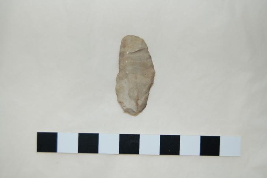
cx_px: 134
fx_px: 422
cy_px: 89
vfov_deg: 23.7
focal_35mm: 57
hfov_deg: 35.1
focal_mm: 38
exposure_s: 1/60
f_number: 5
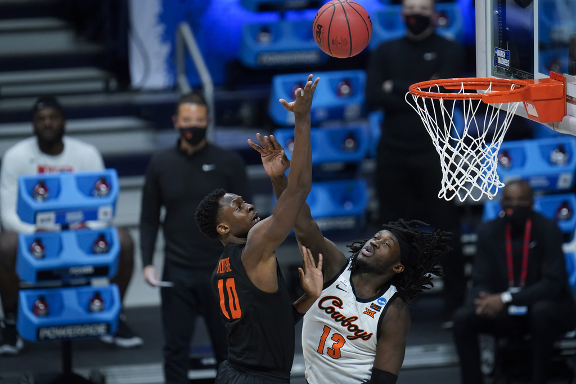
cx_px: 288
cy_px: 192
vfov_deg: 2.5
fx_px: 8961
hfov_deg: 3.7
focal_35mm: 560
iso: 4000
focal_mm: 560
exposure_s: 1/1000
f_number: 4
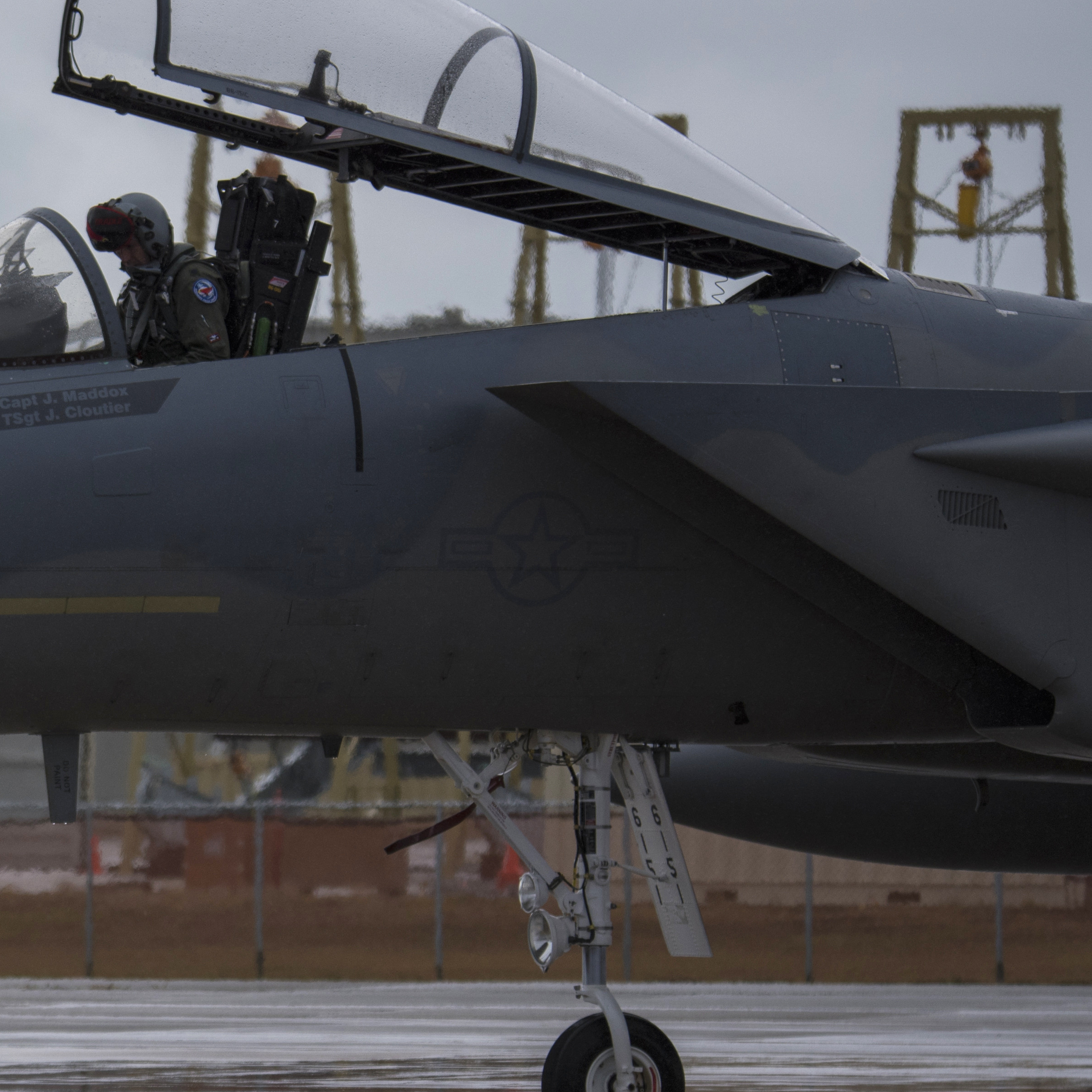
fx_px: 12956
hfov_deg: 4.8
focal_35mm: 363
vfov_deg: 4.8
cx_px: -75
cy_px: 667
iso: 250
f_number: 5.3
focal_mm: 170
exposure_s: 1/2000
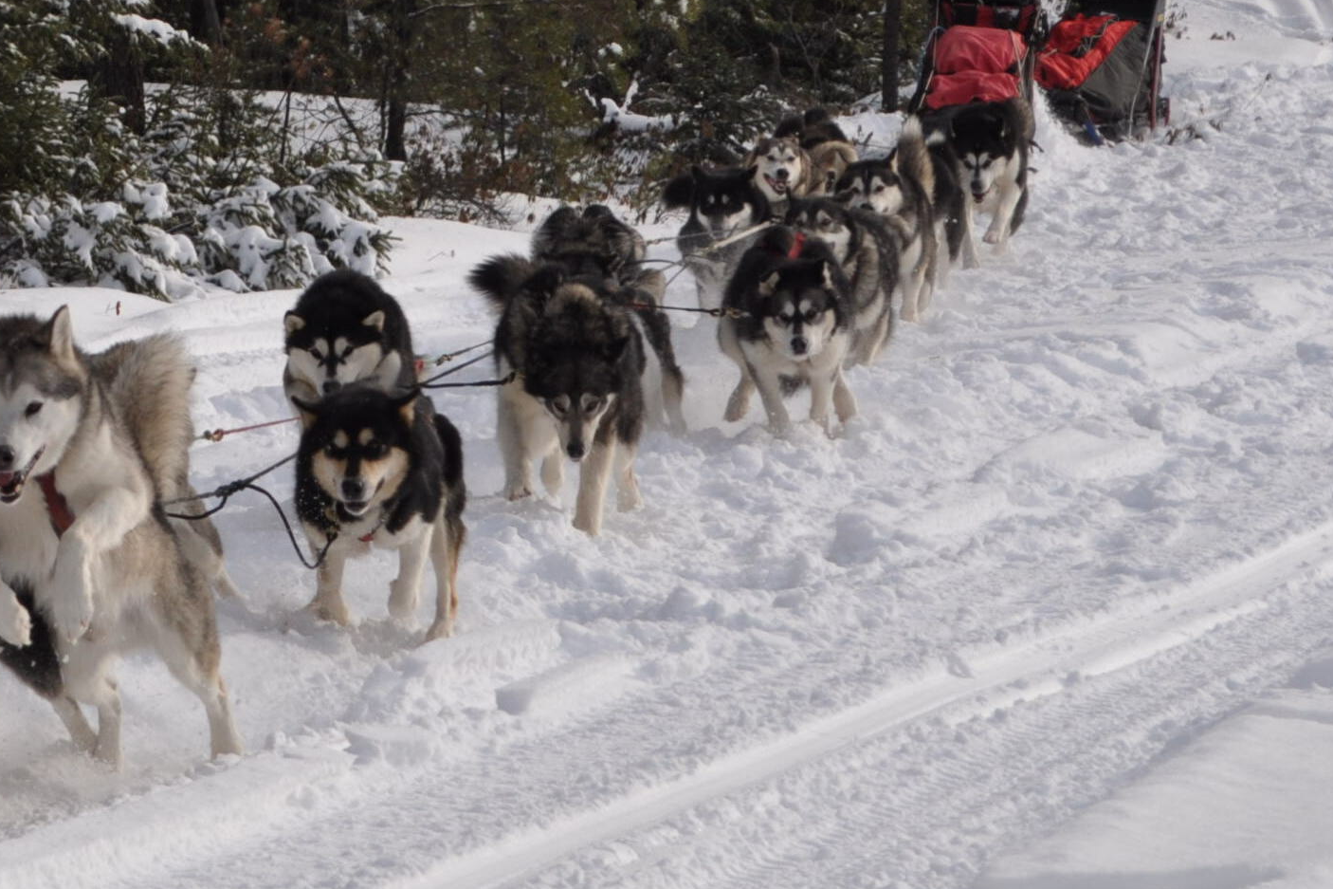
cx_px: 488
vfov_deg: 12.1
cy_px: 307
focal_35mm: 113
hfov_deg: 18.1
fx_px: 4172
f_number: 7.1
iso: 500
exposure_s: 1/1000
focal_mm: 55
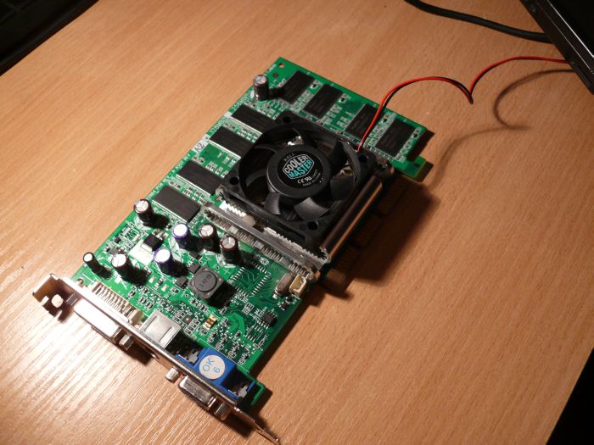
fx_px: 601
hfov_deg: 52.6
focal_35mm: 35
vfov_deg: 40.7
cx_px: 297
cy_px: 222
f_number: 2.8
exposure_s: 1/20
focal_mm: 7.4
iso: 200
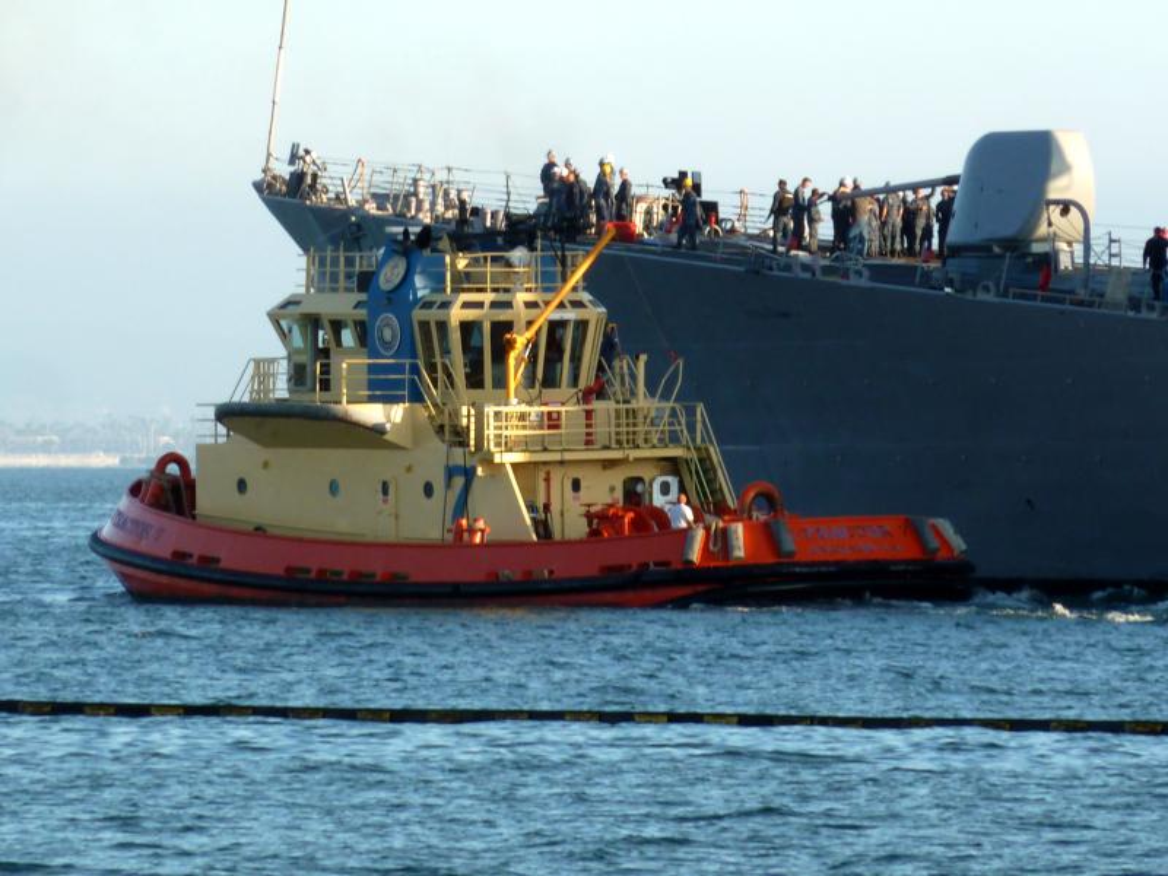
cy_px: 438
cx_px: 584
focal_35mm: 300
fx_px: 10122
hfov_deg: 6.6
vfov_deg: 5.0
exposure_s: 1/160
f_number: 4.9
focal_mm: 49.2
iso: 80
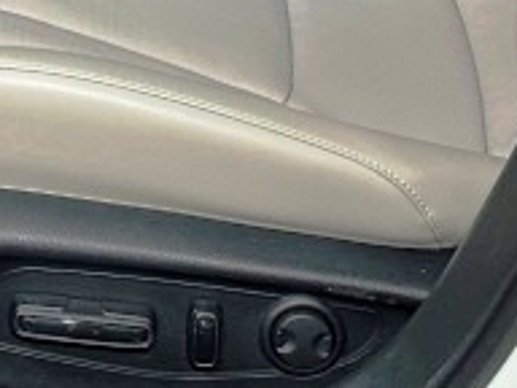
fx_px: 1912
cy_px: -420
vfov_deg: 10.5
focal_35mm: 128
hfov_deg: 15.0
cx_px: -70
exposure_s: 1/60
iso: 250
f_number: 1.78
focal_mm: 6.86
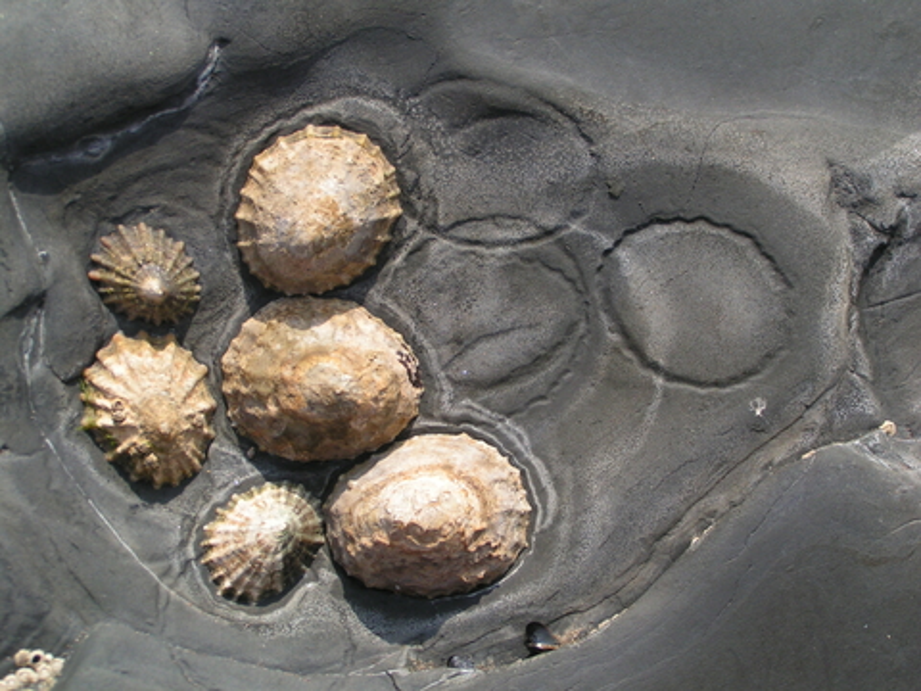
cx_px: 460
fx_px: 1676
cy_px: 346
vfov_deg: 23.3
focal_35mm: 63
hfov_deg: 30.7
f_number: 5
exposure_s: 1/320
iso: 50
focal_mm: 9.7
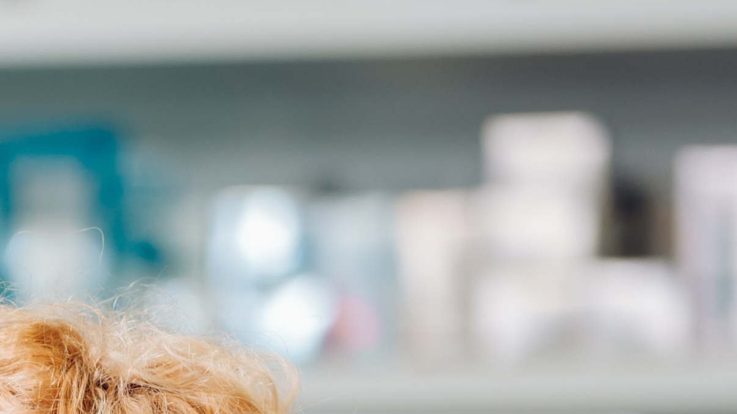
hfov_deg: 4.8
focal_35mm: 445
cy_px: 1218
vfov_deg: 2.7
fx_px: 8696
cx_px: -789
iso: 200
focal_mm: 85
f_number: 2
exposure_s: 1/200
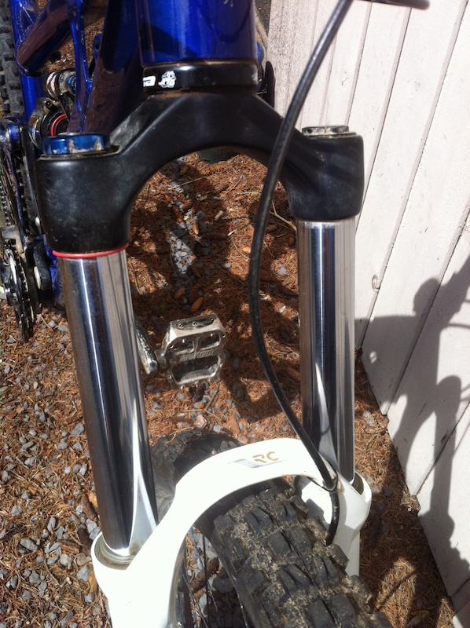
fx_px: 635
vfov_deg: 52.7
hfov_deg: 40.6
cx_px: 235
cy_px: 314
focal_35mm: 35
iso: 80
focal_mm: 3.85
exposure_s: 1/1077
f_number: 2.8
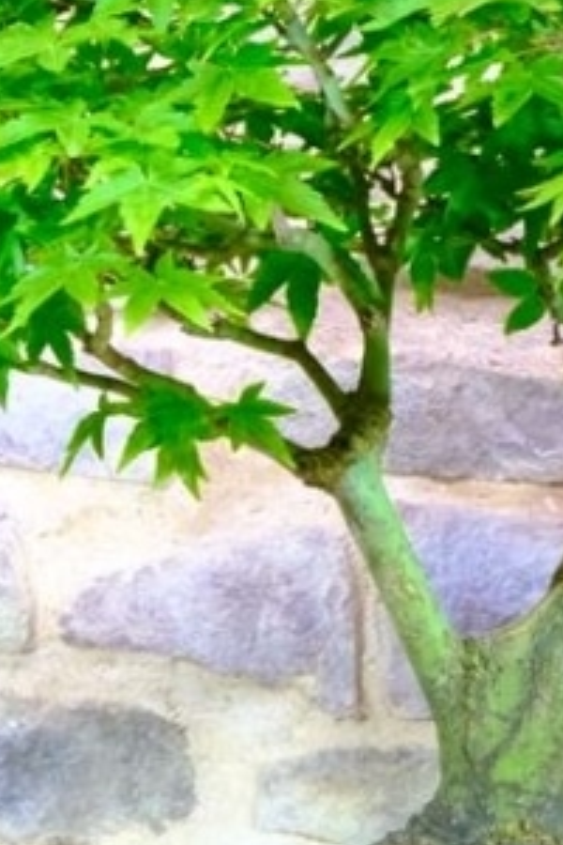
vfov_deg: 7.3
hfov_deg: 4.9
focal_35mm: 282
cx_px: 622
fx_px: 6615
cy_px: 20
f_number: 9
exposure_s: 1/30
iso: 3200
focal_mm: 55
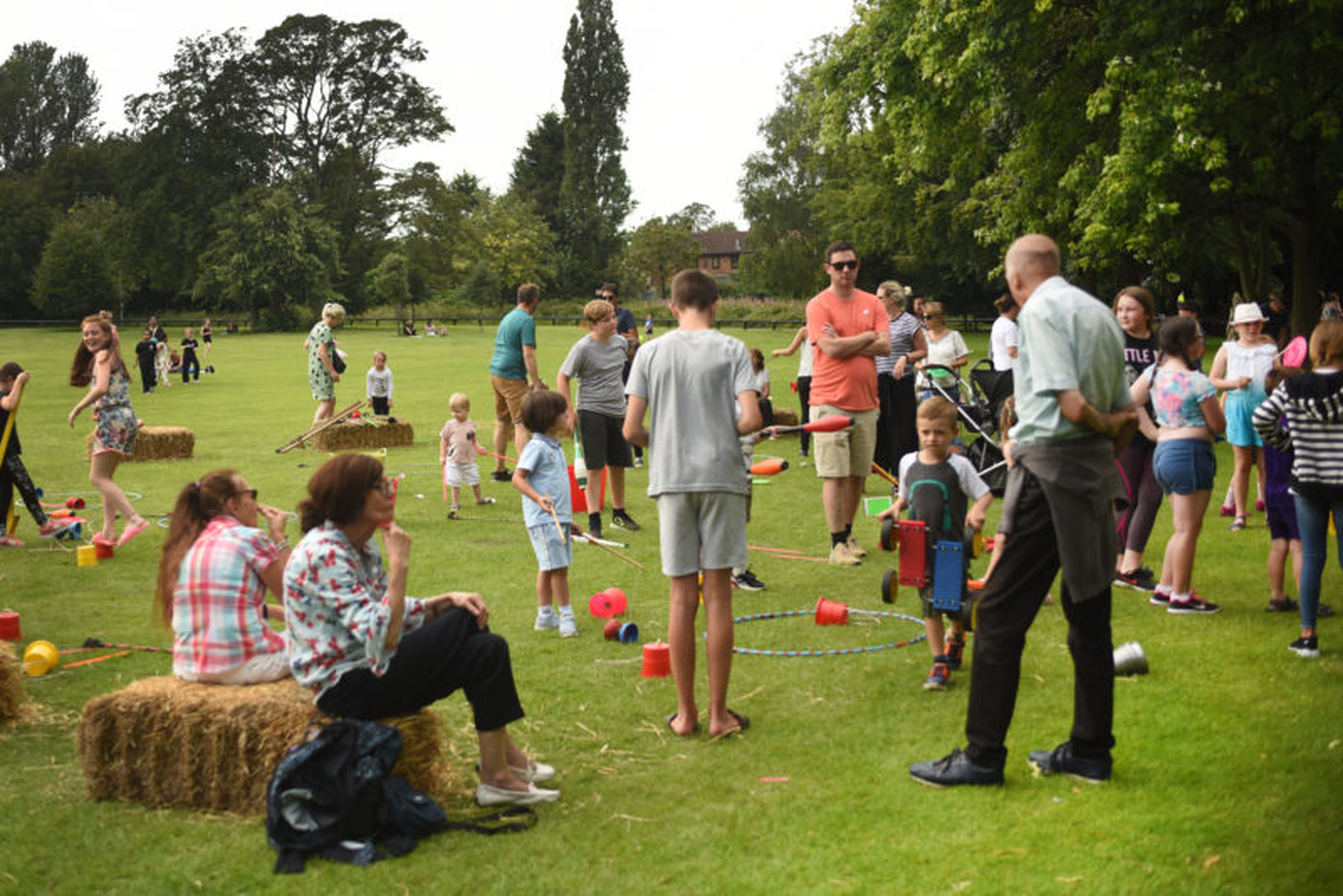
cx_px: 672
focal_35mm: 35
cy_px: 448
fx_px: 1306
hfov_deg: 54.4
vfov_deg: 37.9
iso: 100
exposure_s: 1/640
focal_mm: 35
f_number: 2.8
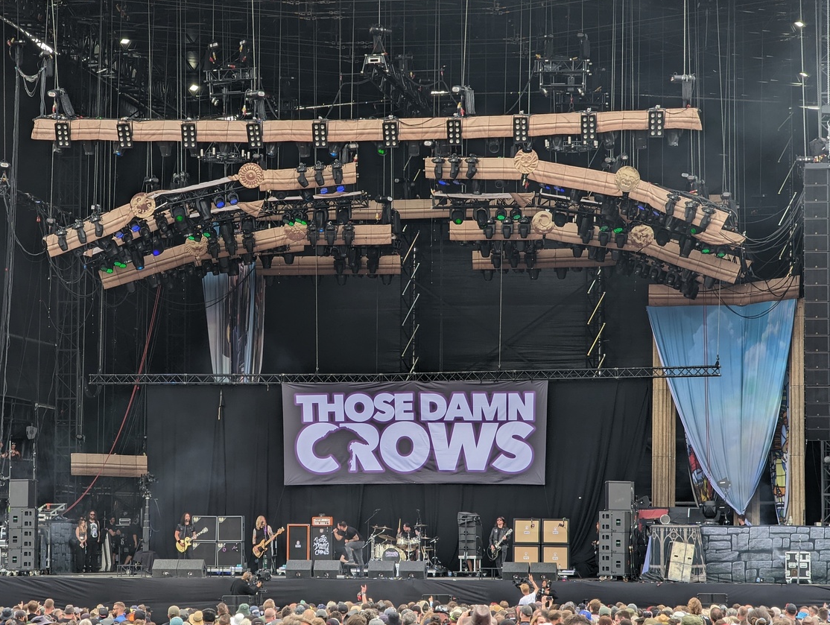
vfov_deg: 13.3
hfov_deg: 17.5
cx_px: 386
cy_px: 329
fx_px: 2690
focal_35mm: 112
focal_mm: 19
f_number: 3.5
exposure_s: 1/133
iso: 34
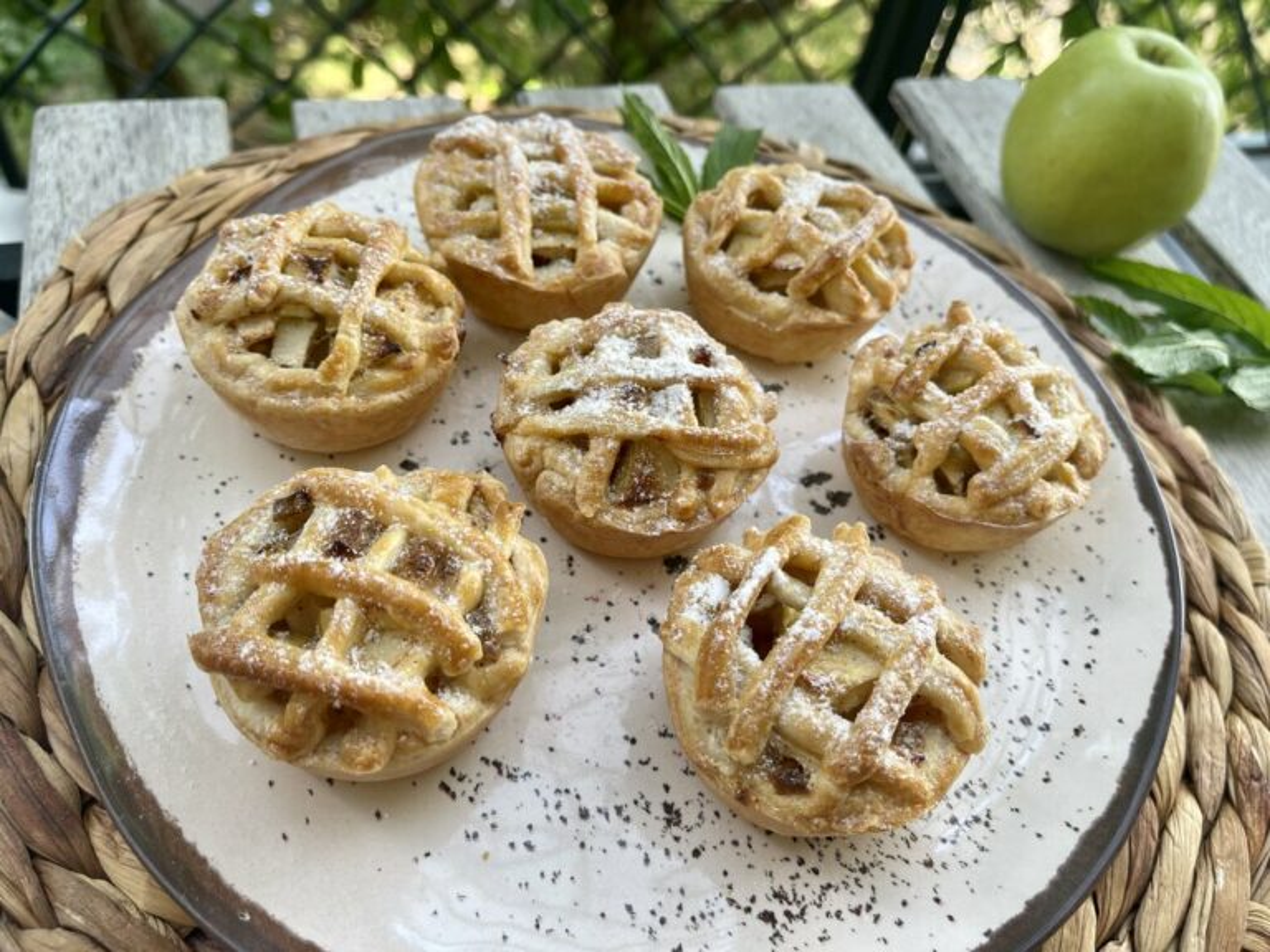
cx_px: 635
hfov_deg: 67.3
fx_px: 954
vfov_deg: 53.1
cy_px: 476
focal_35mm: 26
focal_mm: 5.1
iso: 32
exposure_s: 1/178
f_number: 1.6
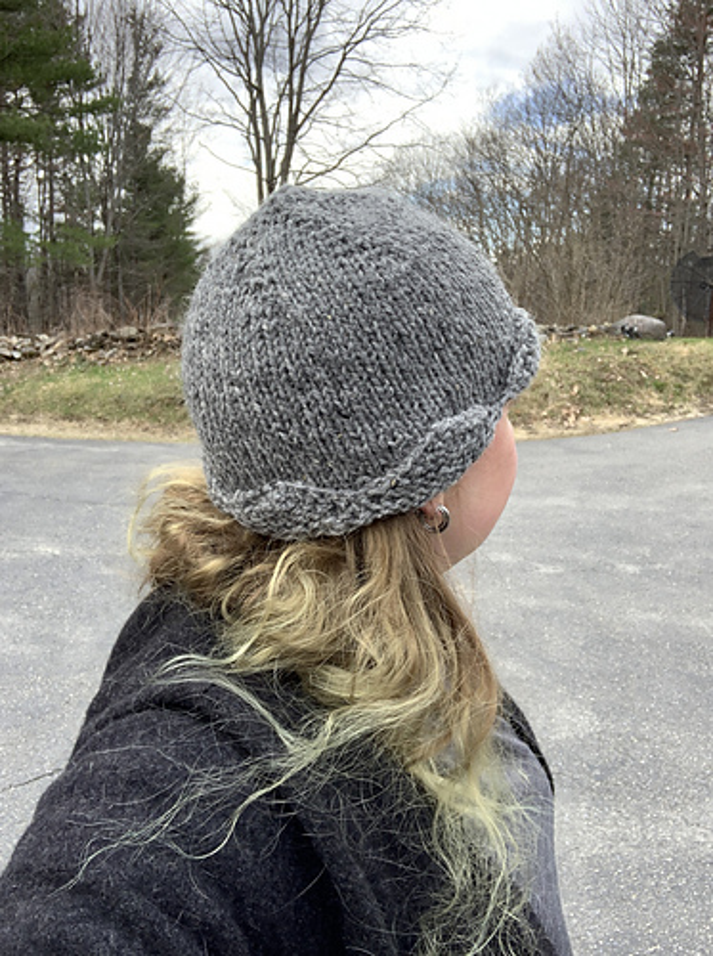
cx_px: 356
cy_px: 478
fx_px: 882
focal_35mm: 32
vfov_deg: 56.9
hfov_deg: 44.0
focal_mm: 2.87
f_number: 2.2
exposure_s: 1/192
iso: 16
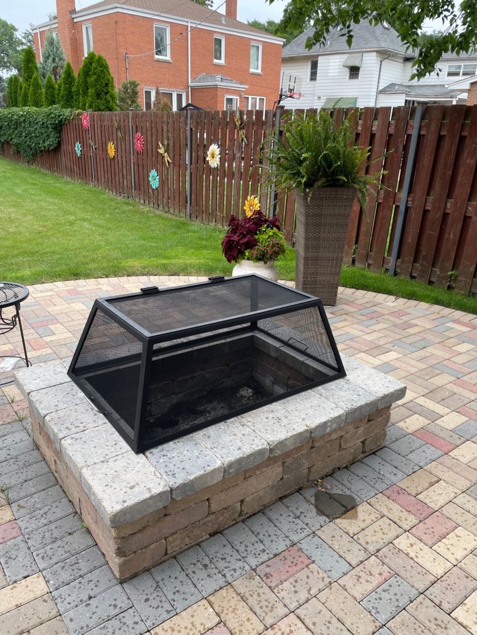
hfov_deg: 53.1
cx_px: 238
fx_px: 478
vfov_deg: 67.3
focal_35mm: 26
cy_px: 318
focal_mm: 4.2
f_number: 1.6
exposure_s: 1/744
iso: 32
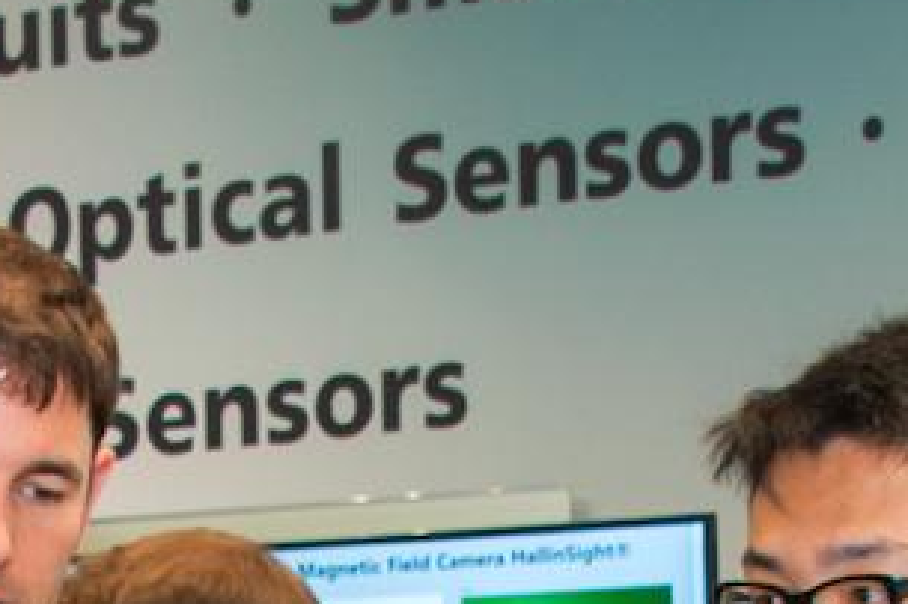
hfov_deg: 9.8
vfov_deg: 6.3
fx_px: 5268
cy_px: 1331
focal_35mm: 209
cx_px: 357
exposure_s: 1/40
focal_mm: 36
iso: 800
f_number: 8
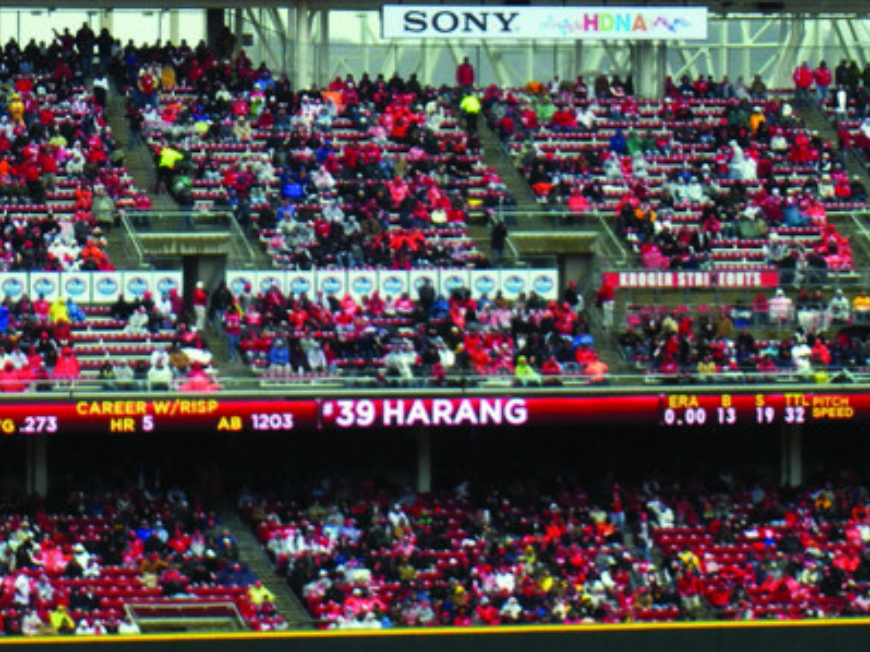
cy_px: 168
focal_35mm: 203
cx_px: 214
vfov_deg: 7.3
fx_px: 5100
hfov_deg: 9.7
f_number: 4.8
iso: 64
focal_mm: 14.2
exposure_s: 1/170
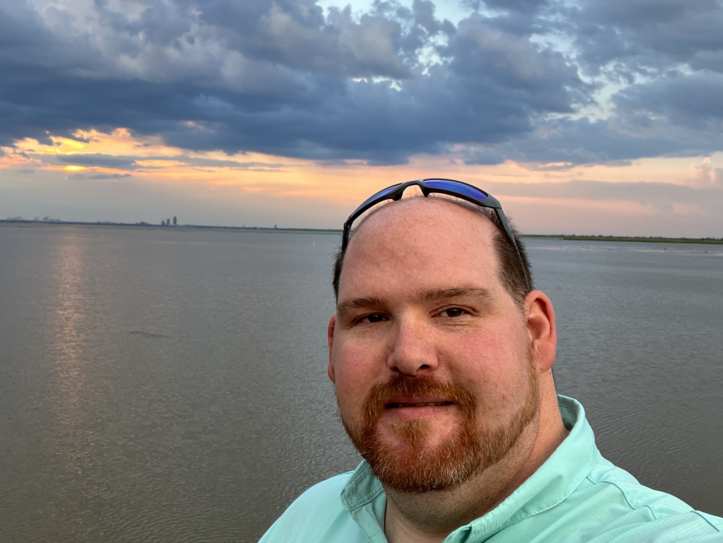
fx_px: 752
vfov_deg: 39.6
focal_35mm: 36
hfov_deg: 50.0
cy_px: 239
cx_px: 214
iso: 25
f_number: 2.2
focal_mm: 2.71
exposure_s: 1/122
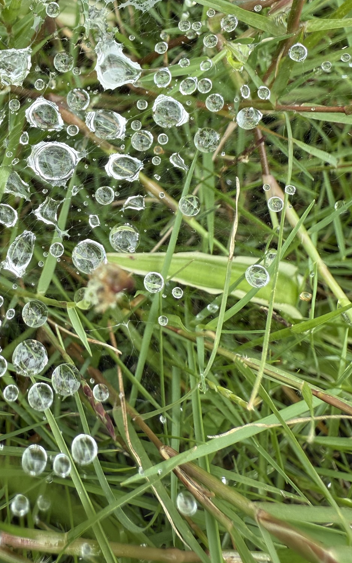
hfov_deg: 36.1
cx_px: 71
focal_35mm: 34
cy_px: 209
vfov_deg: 56.0
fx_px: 522
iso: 40
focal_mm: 2.22
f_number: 2.2
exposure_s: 1/292
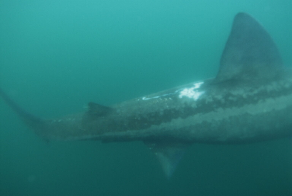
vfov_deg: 59.6
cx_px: 146
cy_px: 98
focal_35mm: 21
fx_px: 171
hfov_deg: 81.1
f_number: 5.6
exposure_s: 1/125
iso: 400
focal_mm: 14
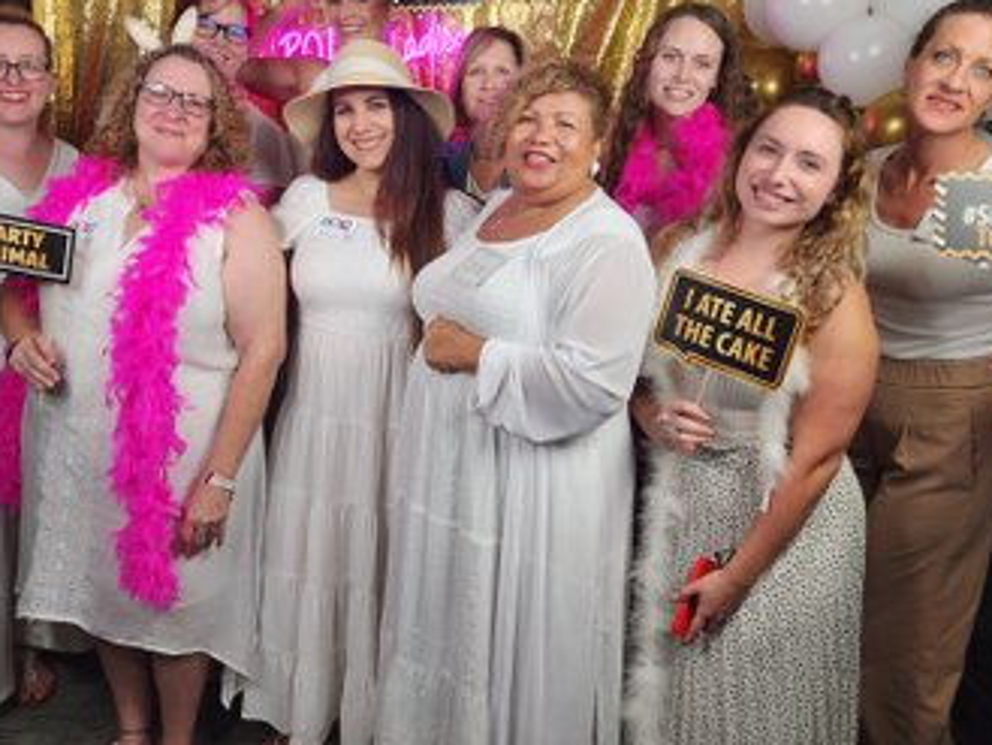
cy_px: 274
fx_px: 917
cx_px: 470
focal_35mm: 32
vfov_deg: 43.8
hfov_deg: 56.8
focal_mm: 6.4
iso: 64
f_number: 1.8
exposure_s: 1/120
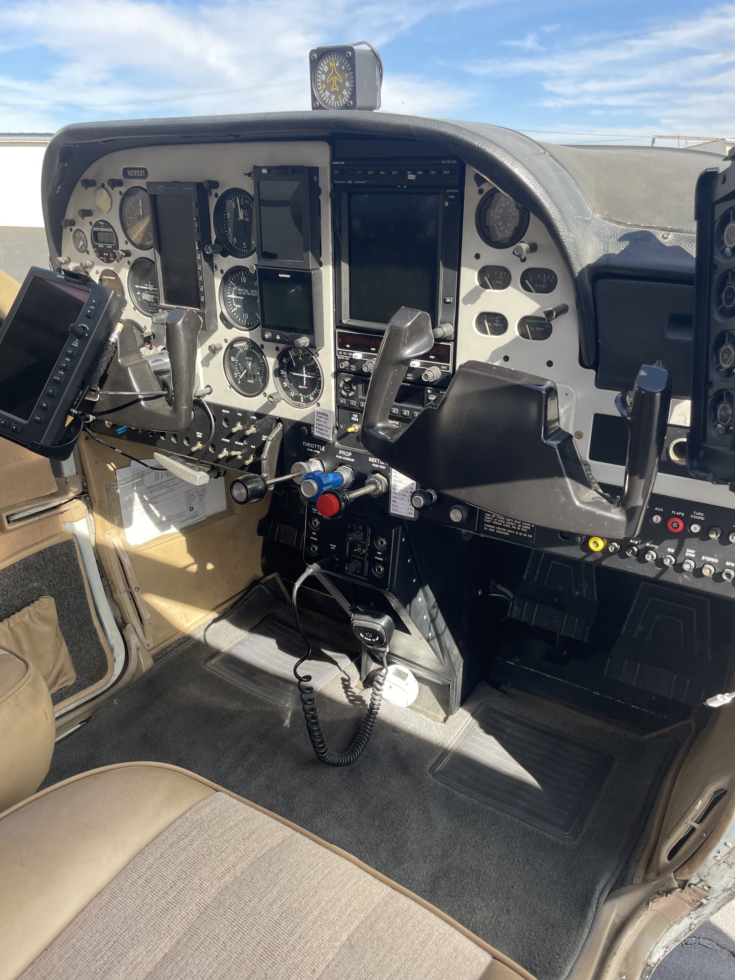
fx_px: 736
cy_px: 490
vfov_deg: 67.3
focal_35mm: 26
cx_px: 368
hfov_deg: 53.1
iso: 32
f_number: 1.6
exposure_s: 1/384
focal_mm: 4.2
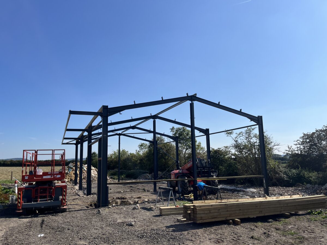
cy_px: 122
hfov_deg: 67.3
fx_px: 246
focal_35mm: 26
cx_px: 164
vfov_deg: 53.1
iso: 50
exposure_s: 1/5848
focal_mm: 5.1
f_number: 1.6
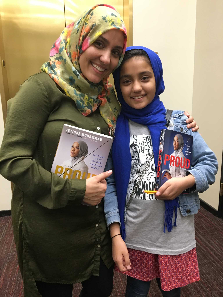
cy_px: 148
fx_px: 249
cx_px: 112
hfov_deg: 48.2
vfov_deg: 61.7
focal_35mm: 29
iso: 160
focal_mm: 4.15
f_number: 2.2
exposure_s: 1/30
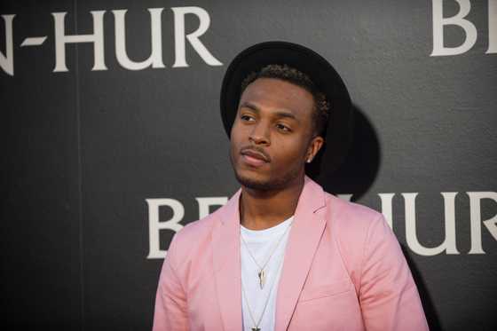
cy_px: 166
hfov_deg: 17.1
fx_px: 1656
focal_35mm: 120
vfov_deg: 11.4
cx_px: 248
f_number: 2.8
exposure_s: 1/800
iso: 640
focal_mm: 120
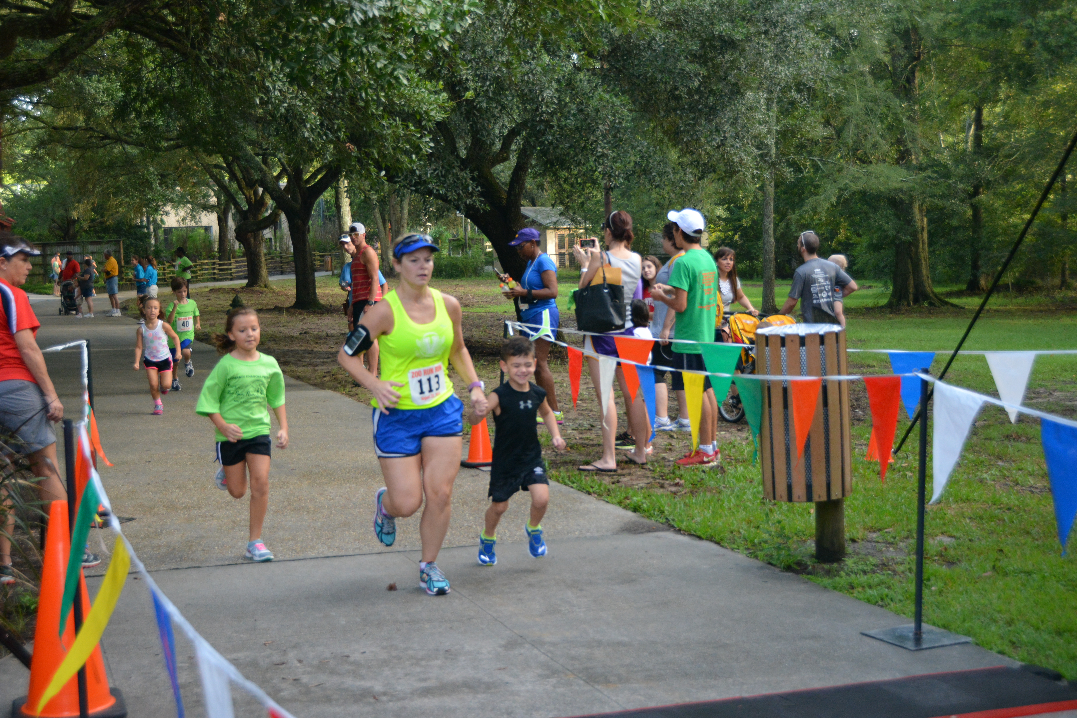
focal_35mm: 48
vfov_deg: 28.1
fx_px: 1436
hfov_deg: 41.1
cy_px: 359
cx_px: 538
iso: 1250
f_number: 4.2
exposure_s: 1/500
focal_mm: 32
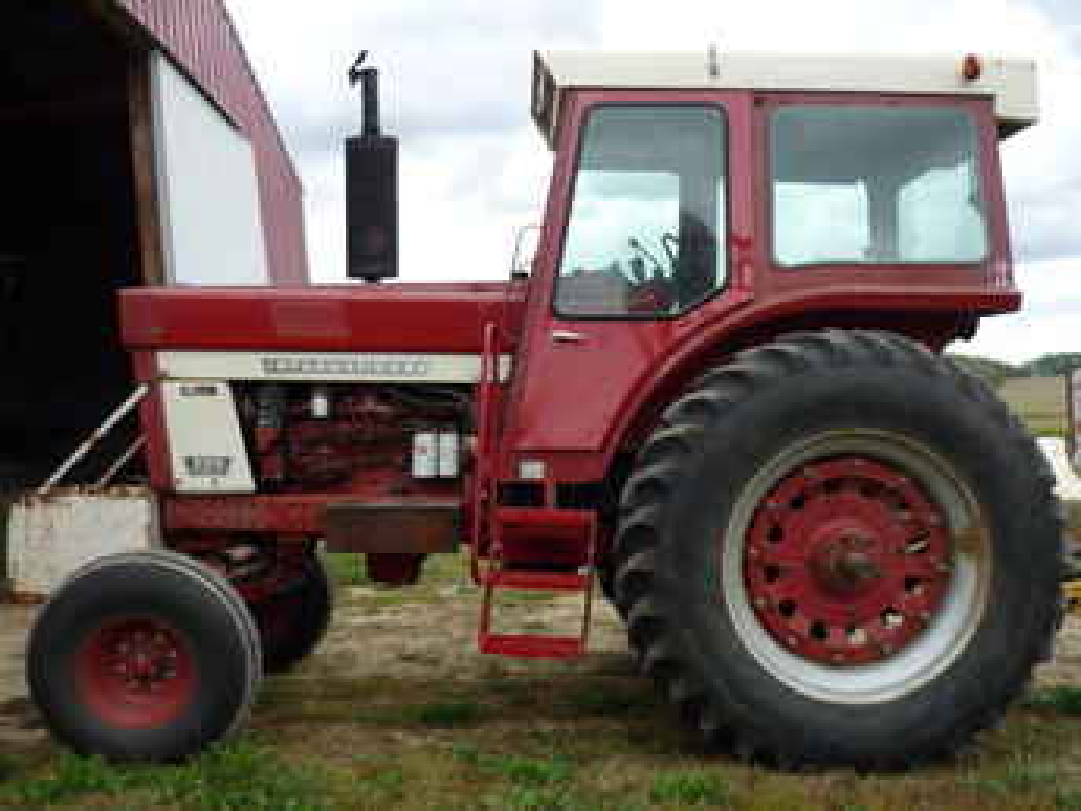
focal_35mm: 36
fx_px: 1124
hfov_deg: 51.4
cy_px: 406
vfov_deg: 39.7
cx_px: 540
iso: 100
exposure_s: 1/200
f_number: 2.8
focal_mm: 5.5
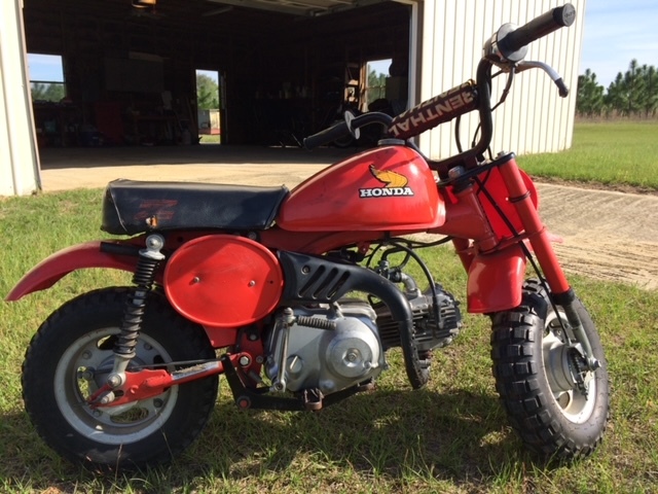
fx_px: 551
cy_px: 247
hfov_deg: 61.7
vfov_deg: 48.2
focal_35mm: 29
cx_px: 329
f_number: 2.2
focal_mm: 4.15
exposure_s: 1/1282
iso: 32
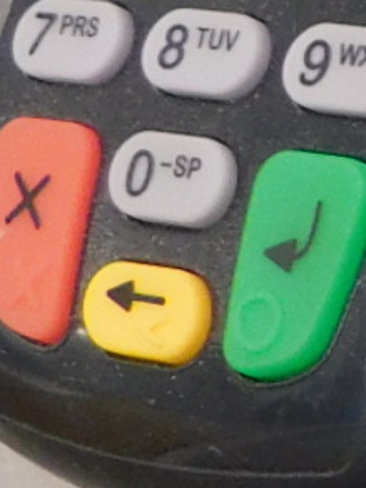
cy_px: 100
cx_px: 1636
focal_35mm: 179
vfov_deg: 11.0
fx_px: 2523
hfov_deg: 6.2
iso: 180
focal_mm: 4
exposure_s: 1/30
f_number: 3
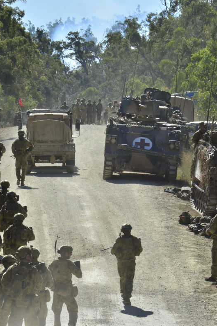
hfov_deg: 4.3
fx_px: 2867
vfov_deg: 6.5
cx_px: 70
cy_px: 163
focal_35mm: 317
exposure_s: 1/250
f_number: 20
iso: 400
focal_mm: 140
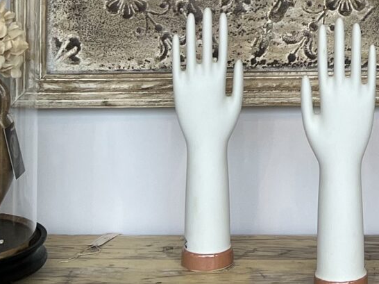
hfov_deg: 15.7
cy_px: -159
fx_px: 1335
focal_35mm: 122
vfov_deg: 11.6
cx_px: 412
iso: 40
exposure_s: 1/207
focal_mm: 5.7
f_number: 1.5
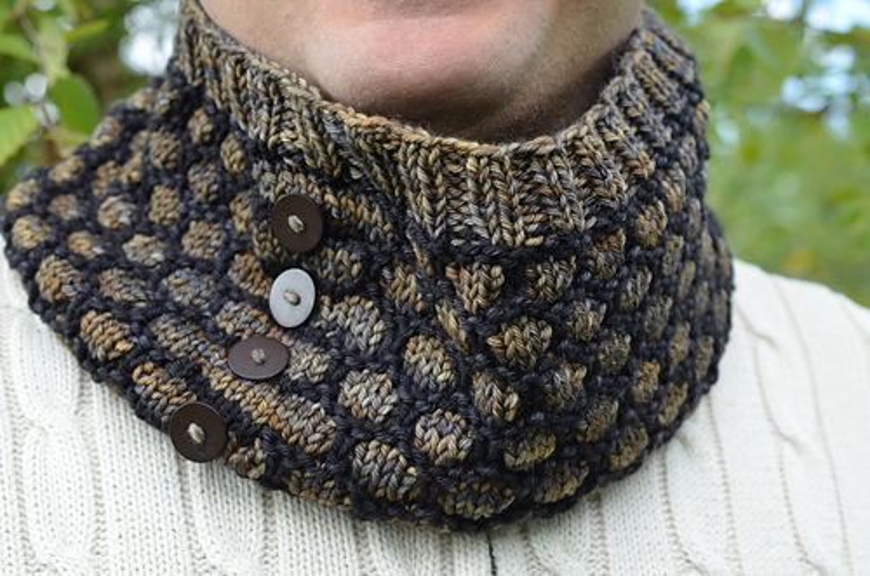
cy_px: 288
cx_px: 435
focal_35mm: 60
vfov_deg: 22.5
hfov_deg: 33.5
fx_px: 1447
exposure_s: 1/160
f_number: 6.3
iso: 200
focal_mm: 40
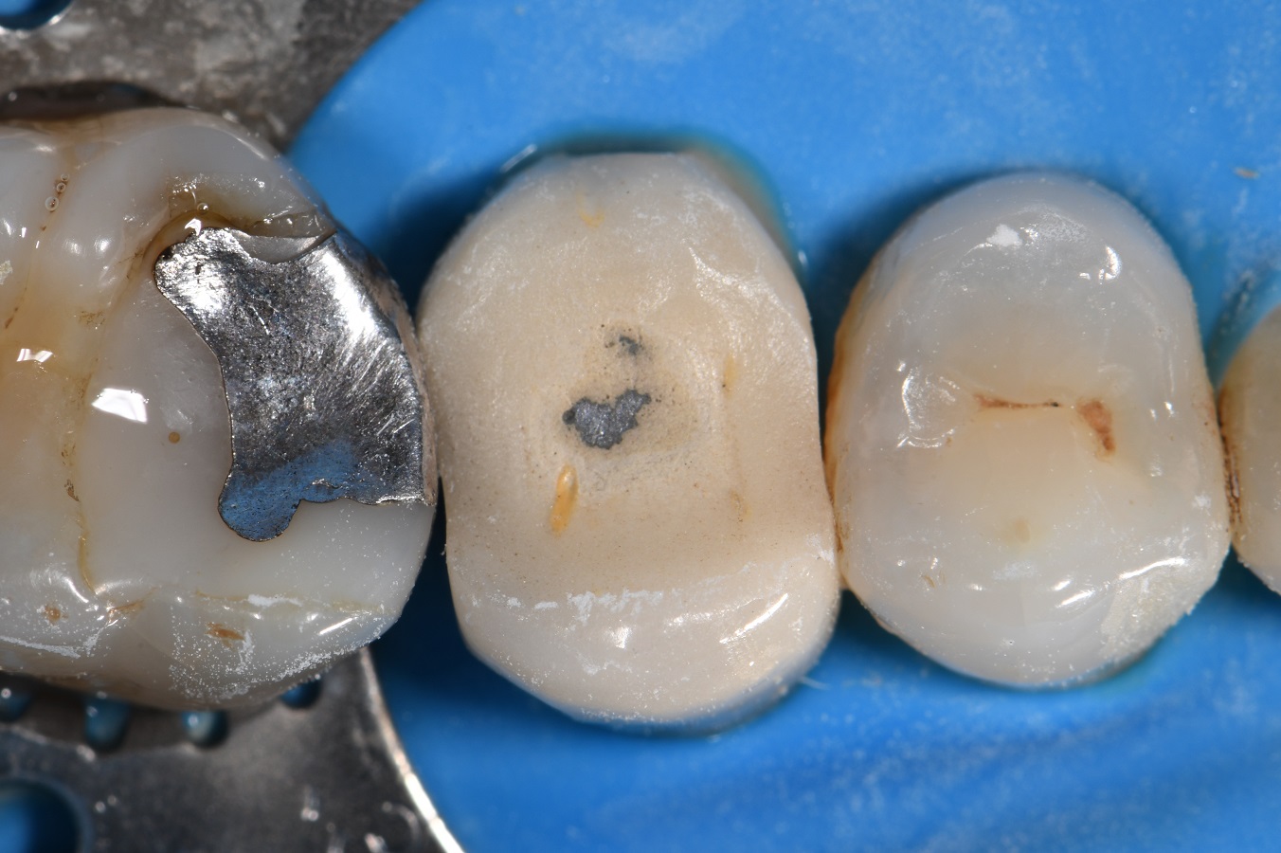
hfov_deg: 13.1
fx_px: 5584
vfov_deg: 8.7
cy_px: 426
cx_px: 640
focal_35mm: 157
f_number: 32
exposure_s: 1/160
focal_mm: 105
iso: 200
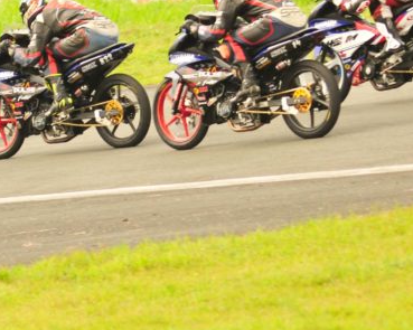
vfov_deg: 3.3
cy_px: 141
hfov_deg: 4.1
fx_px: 5719
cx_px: -59
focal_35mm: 468
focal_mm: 120
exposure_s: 1/1000
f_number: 5
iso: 800
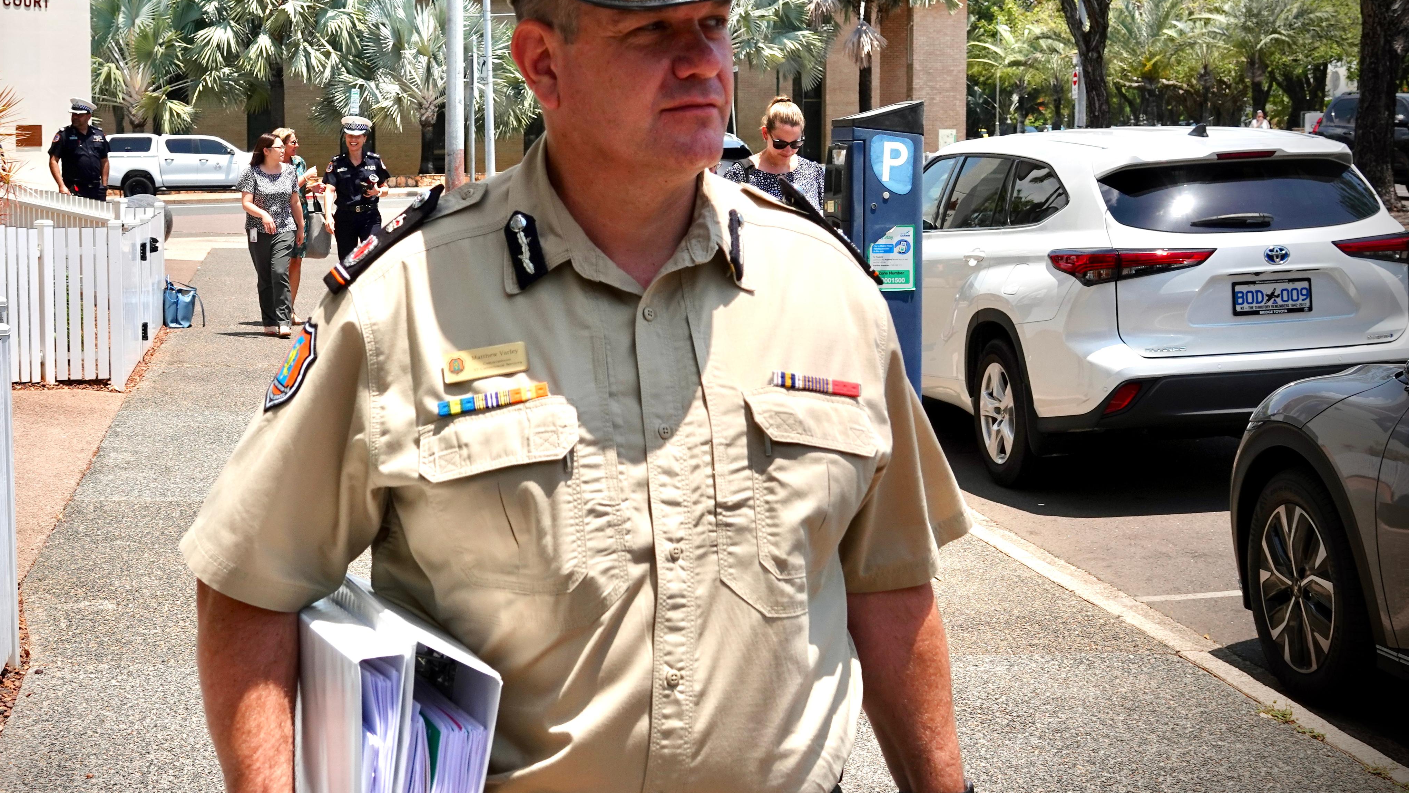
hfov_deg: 35.3
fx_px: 2204
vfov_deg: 20.3
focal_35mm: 59
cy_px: 258
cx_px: 578
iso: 100
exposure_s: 1/1000
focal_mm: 16.92
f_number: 4.5
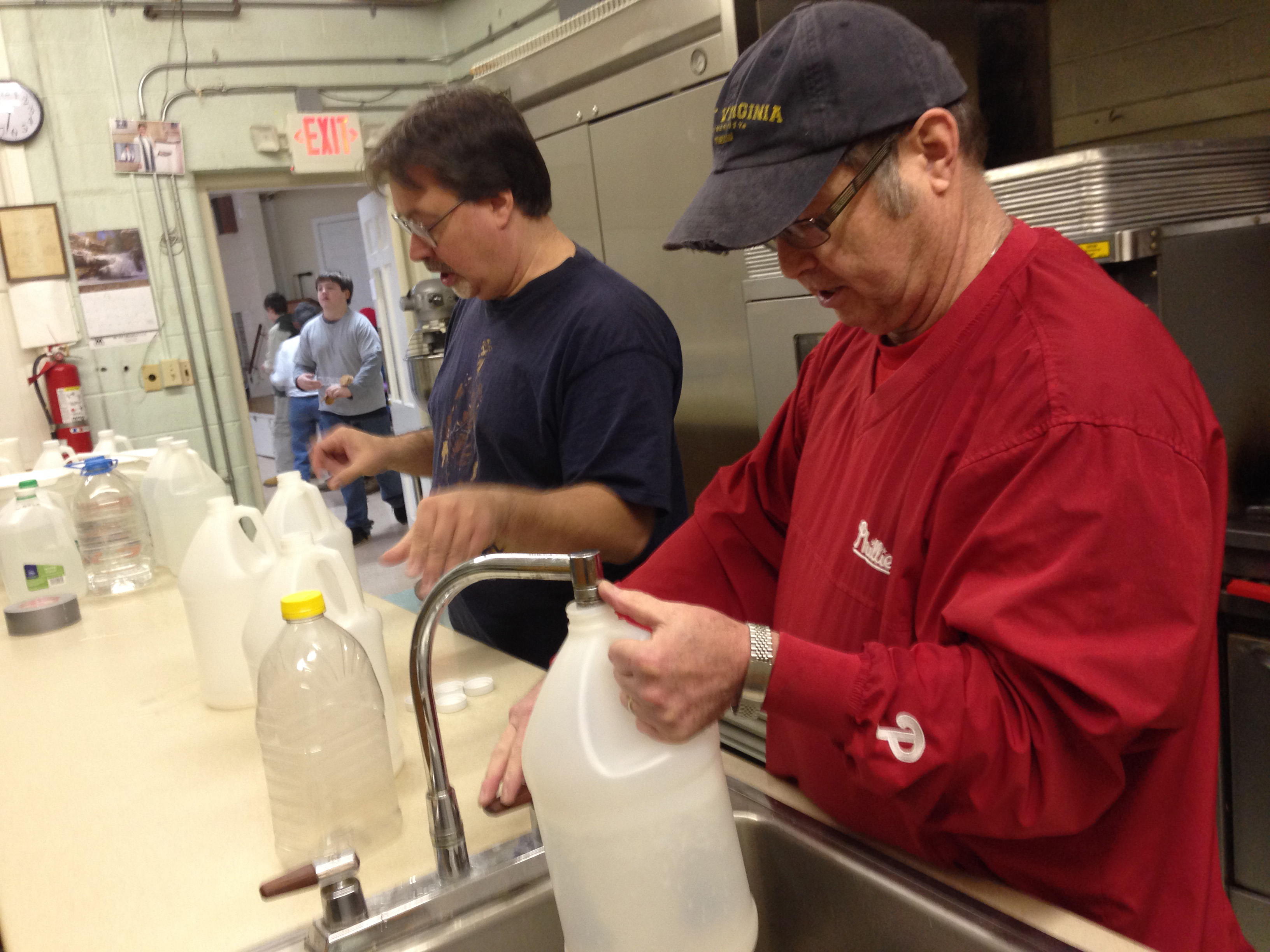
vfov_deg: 42.9
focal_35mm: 33
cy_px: 476
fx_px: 1211
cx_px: 635
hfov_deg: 55.4
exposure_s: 1/20
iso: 125
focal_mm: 4.12
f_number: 2.4
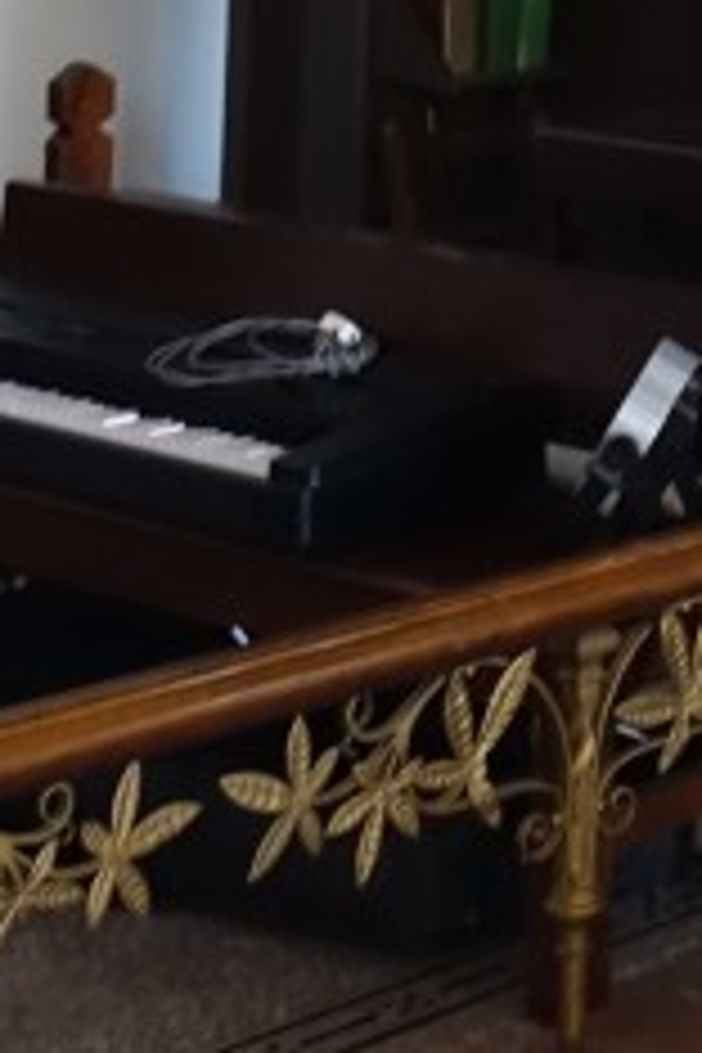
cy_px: -936
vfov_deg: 14.3
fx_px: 3627
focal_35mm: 124
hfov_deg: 10.6
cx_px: 1100
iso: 800
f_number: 2.8
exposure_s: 1/15
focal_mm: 10.49
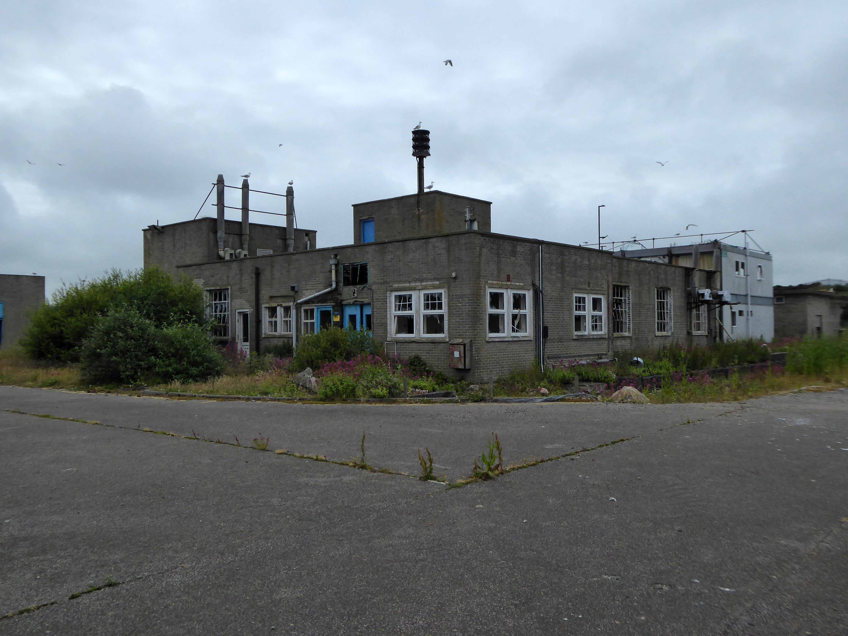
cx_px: 424
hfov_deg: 61.7
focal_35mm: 29
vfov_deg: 48.2
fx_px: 710
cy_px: 318
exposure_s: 1/1600
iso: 125
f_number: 3.5
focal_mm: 5
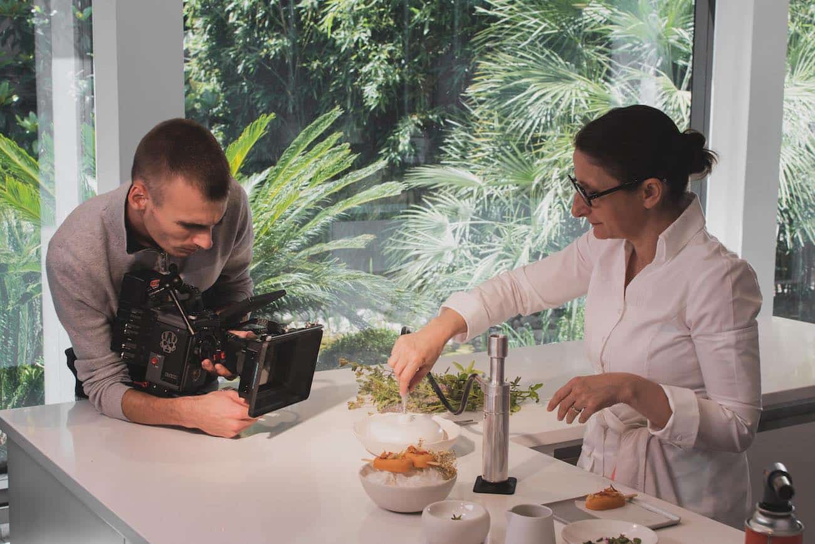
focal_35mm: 52
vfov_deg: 25.8
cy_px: 272
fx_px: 1189
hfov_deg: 37.8
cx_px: 408
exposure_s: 1/125
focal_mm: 35
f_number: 5.6
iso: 100
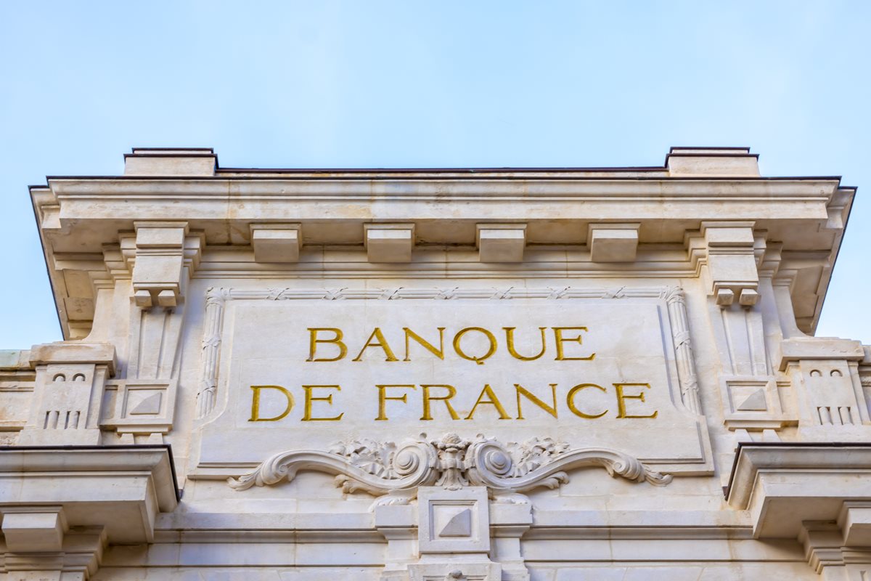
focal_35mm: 67
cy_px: 290
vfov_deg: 20.3
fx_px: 1621
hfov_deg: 30.1
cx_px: 436
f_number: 9
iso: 100
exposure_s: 1/20
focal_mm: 44
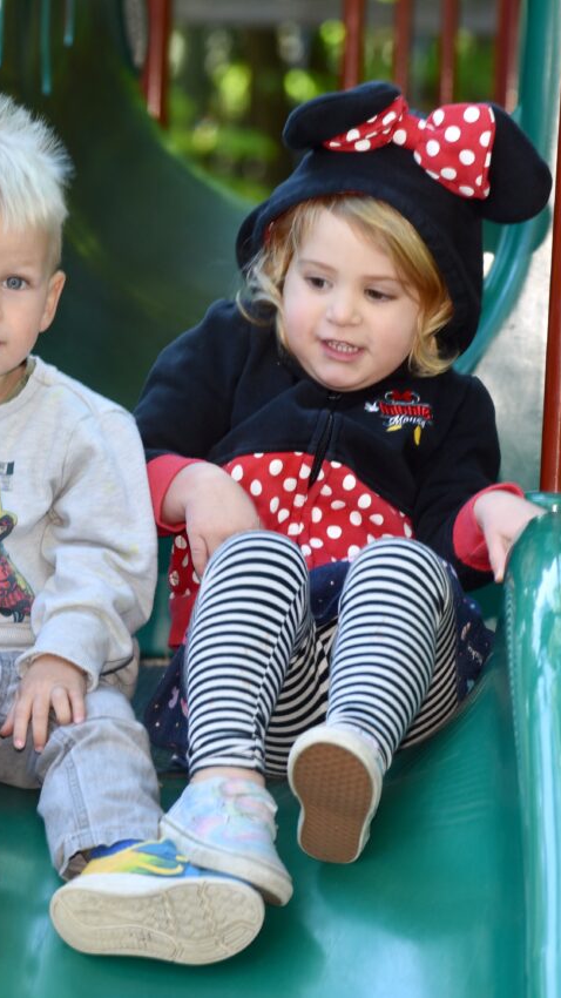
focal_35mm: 213
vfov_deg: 10.1
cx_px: 26
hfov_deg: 5.7
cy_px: 501
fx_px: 5634
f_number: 5
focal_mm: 135
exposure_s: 1/100
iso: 640
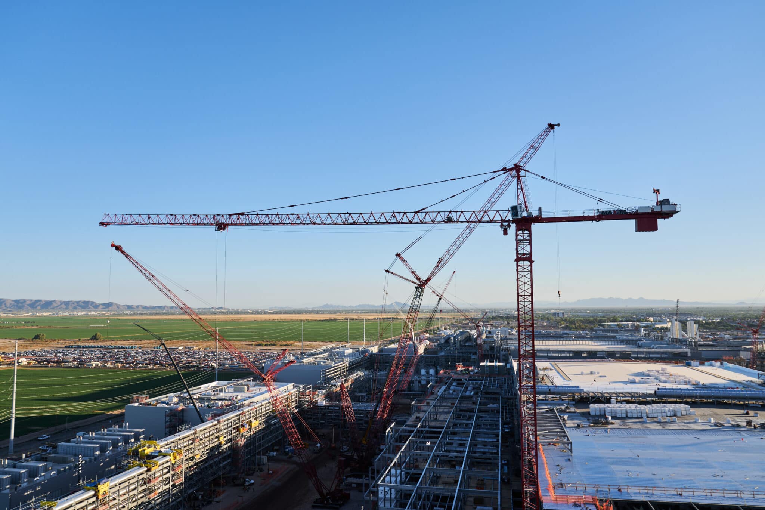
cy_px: 255
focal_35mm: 25
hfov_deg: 71.5
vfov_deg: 51.3
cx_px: 382
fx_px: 531
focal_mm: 25
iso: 50
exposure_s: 1/320
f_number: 4
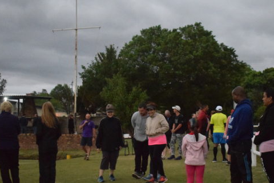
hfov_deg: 29.6
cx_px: 149
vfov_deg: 20.0
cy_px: 118
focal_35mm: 68
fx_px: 518
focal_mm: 34
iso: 12800
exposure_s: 1/2500
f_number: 4.5
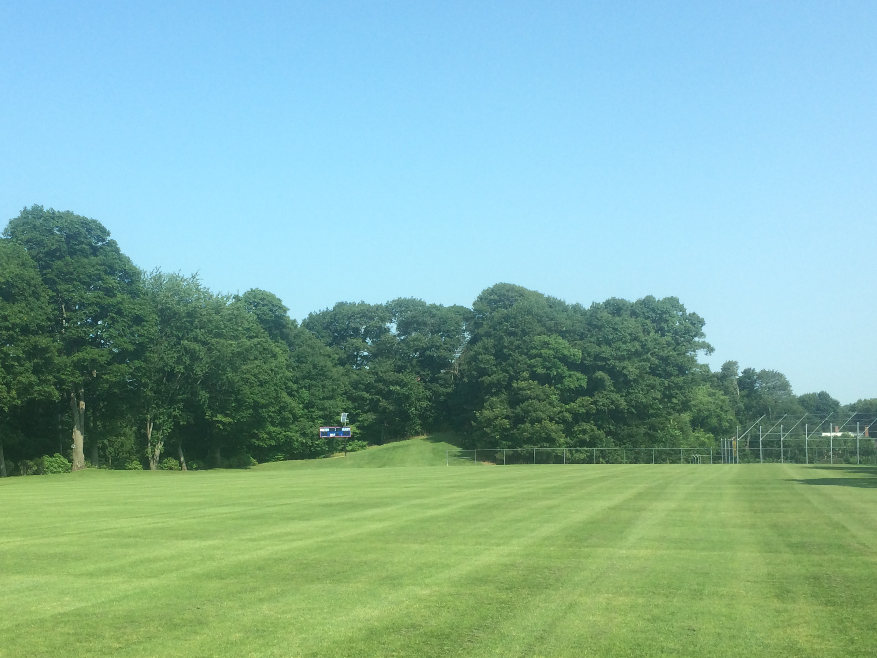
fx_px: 1115
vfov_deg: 32.7
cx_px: 343
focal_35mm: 44
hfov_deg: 42.7
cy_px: 427
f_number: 2.2
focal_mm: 4.12
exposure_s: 1/954
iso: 32
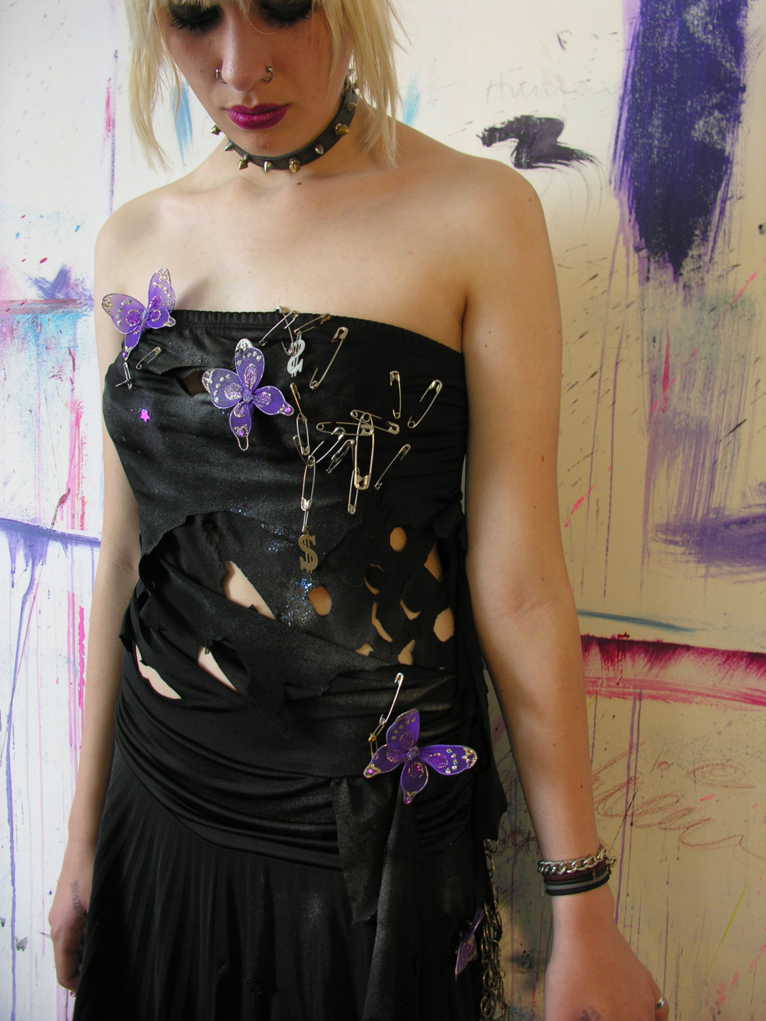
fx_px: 1033
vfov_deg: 52.6
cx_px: 383
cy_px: 510
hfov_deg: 40.7
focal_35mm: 35
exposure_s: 1/30
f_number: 2.8
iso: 50
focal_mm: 8.9
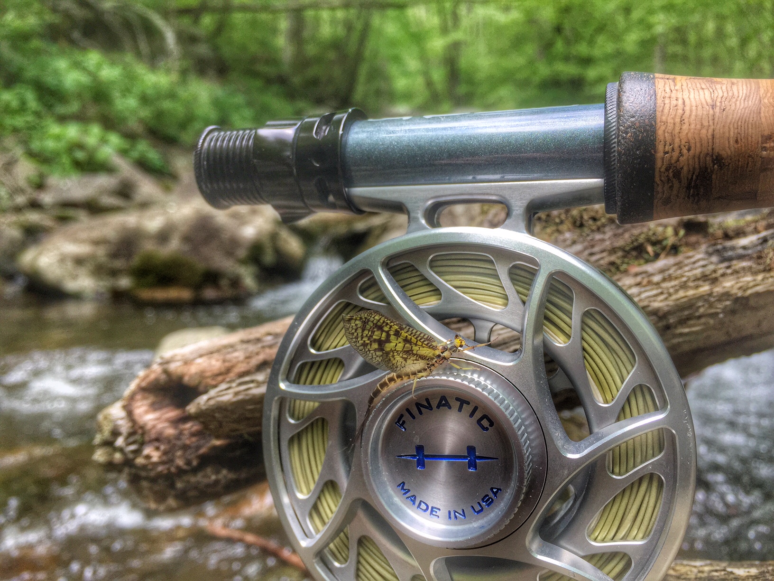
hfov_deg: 61.7
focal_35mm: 29
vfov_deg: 48.2
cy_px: 290
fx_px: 648
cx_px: 387
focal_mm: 4.15
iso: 32
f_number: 2.2
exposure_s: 1/286
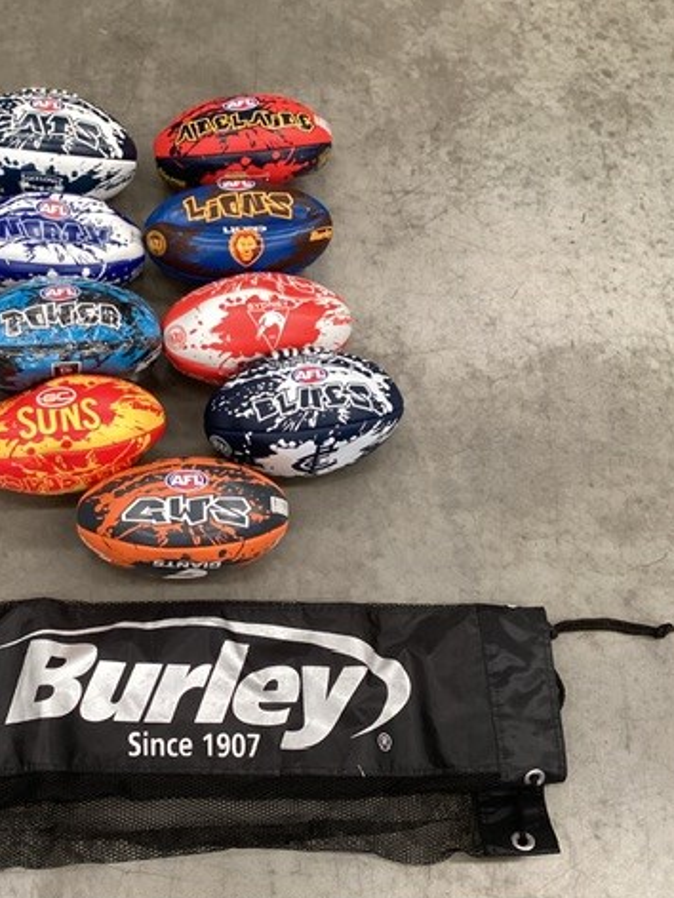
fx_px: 1090
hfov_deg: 33.8
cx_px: 181
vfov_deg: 44.8
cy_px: 447
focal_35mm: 42
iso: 200
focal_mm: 3.3
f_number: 2.4
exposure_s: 1/60
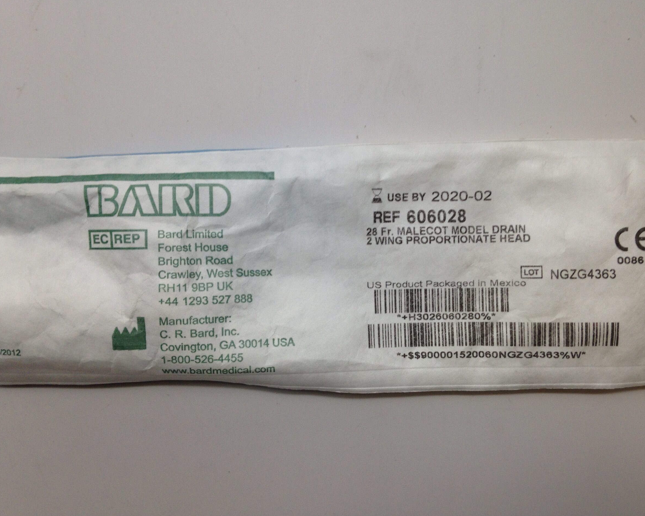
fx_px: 668
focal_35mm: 35
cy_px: 257
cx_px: 344
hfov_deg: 51.5
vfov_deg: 42.2
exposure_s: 1/60
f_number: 2.4
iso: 50
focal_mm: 4.12
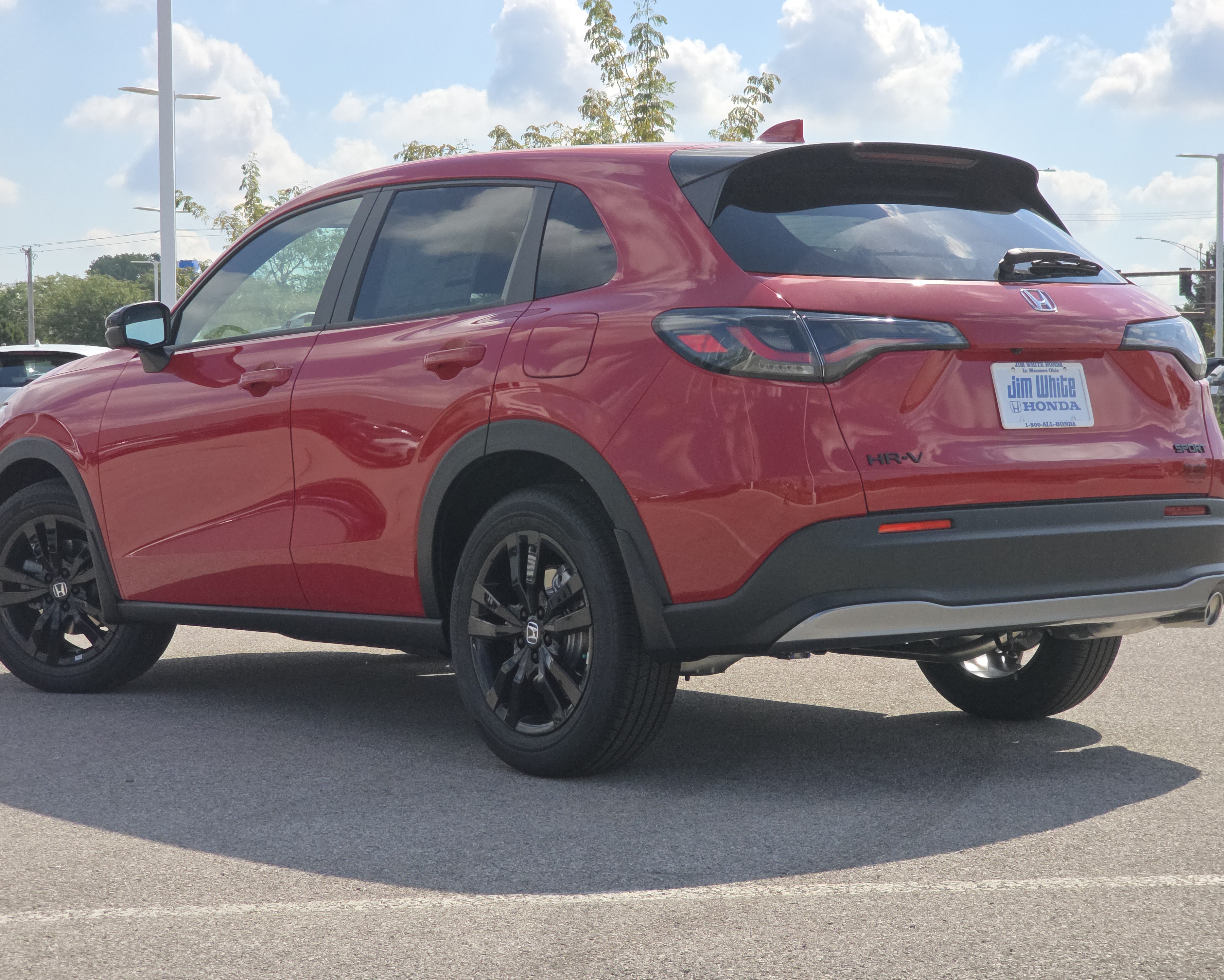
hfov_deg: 26.4
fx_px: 2608
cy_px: 490
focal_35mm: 72
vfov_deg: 21.3
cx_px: 587
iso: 50
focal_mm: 7.9
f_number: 2.4
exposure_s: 1/2843
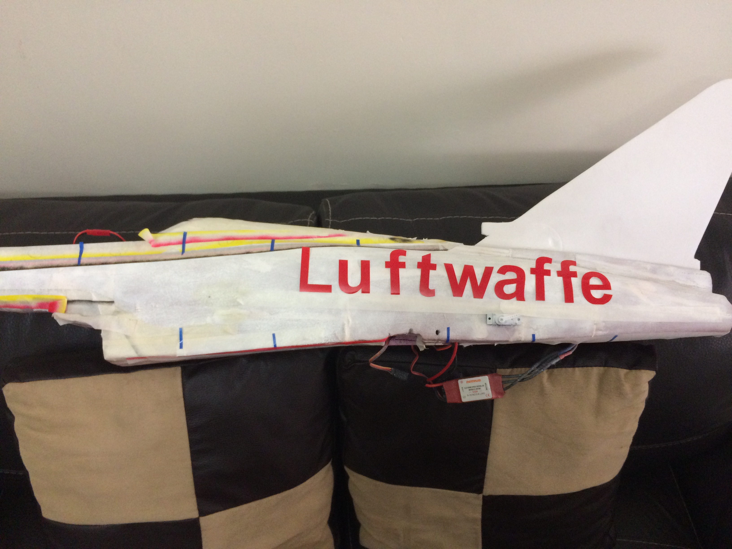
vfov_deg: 48.2
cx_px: 366
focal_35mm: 29
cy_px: 274
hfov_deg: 61.7
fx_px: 613
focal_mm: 4.15
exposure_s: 1/30
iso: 250
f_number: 2.2
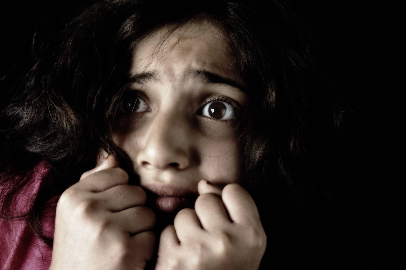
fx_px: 789
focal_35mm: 70
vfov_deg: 19.4
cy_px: 135
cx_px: 203
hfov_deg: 28.9
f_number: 20
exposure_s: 1/160
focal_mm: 70
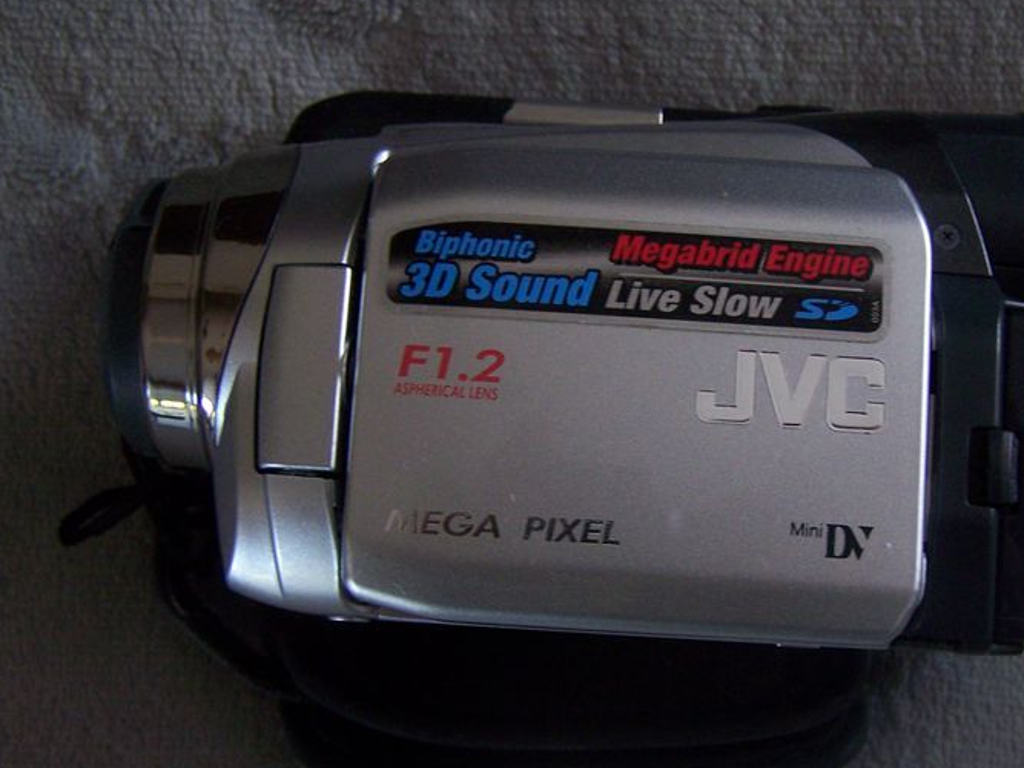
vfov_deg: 25.6
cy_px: 396
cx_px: 633
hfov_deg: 33.6
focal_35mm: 57
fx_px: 1686
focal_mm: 6.3
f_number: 2.8
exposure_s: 1/10
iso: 160
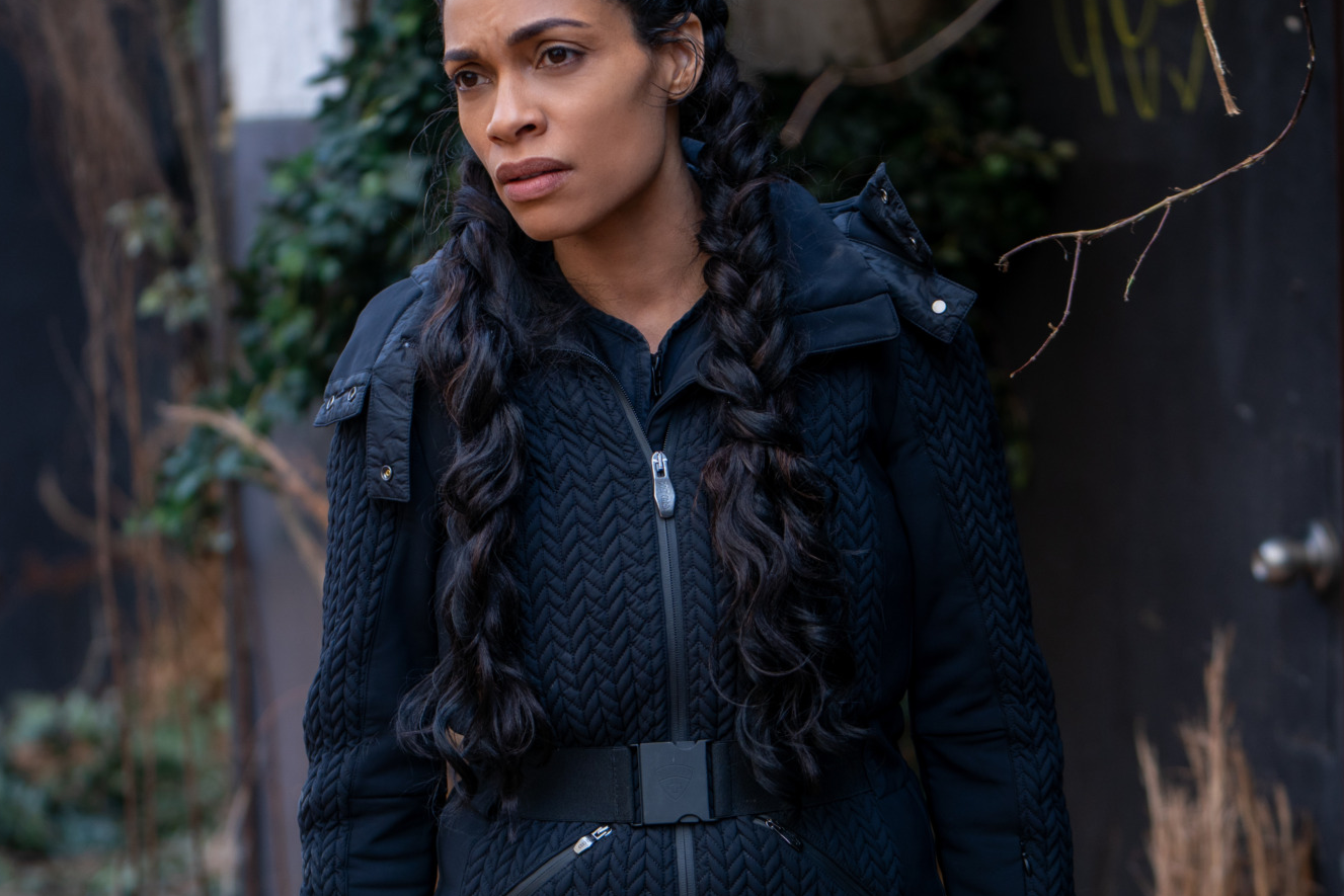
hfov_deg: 18.9
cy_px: 538
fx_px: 4032
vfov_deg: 12.7
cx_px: 665
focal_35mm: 108
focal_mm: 70
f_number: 2.8
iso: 320
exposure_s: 1/750
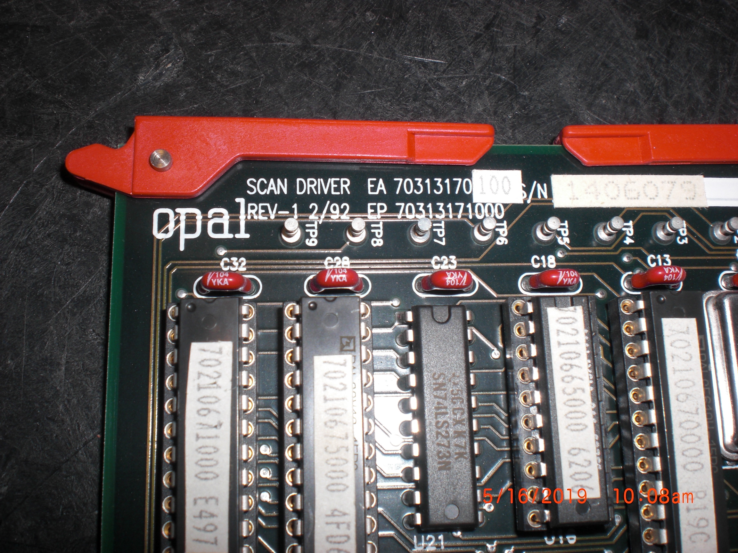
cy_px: 276
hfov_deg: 49.0
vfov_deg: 37.7
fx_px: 810
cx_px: 369
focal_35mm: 38
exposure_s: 1/60
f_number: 5.6
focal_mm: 6.3
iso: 64
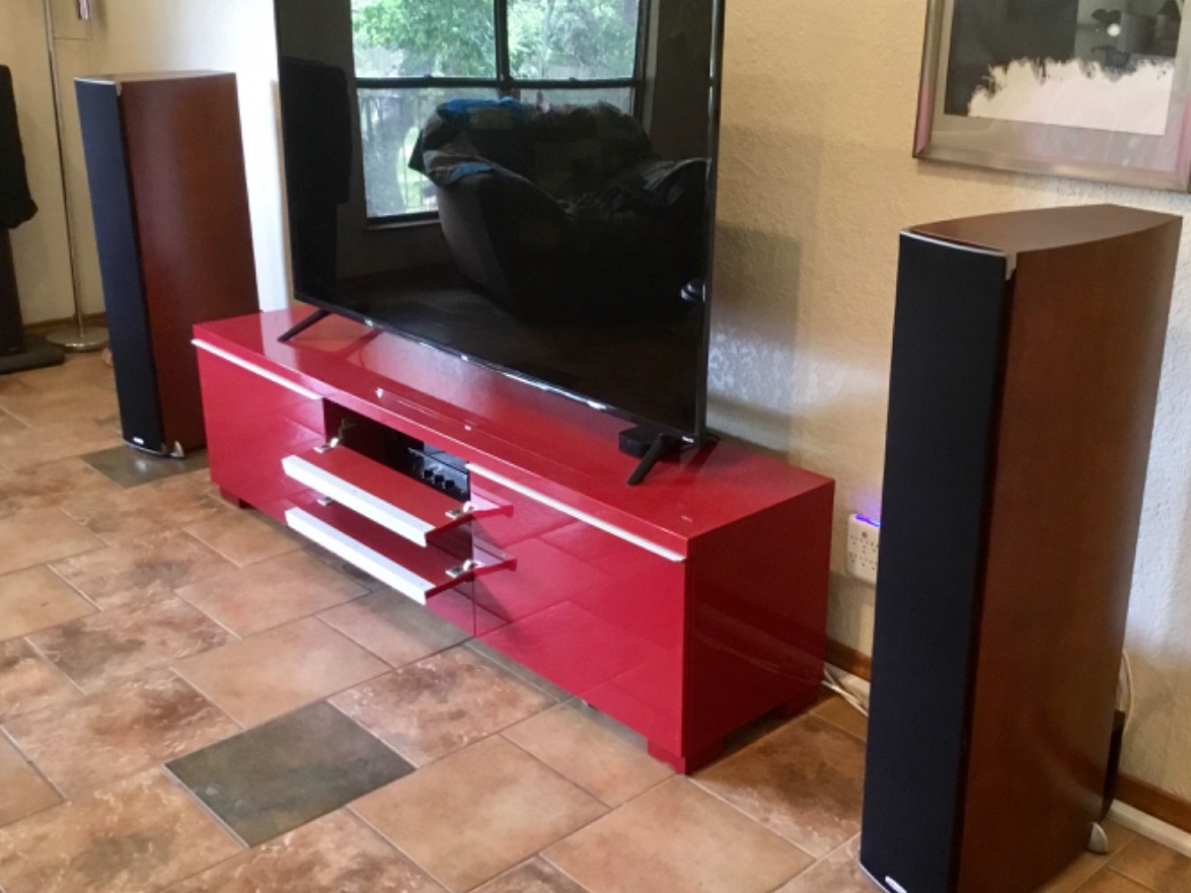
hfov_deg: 48.9
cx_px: 662
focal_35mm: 38
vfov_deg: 37.7
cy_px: 423
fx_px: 1307
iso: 200
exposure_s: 1/15
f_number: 2.4
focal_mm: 3.3
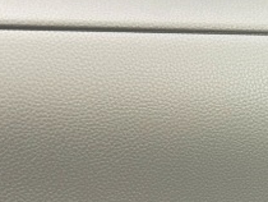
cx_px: 496
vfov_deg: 11.5
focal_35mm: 117
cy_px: 394
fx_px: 907
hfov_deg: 14.6
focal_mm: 6.86
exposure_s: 1/60
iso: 320
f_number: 1.78
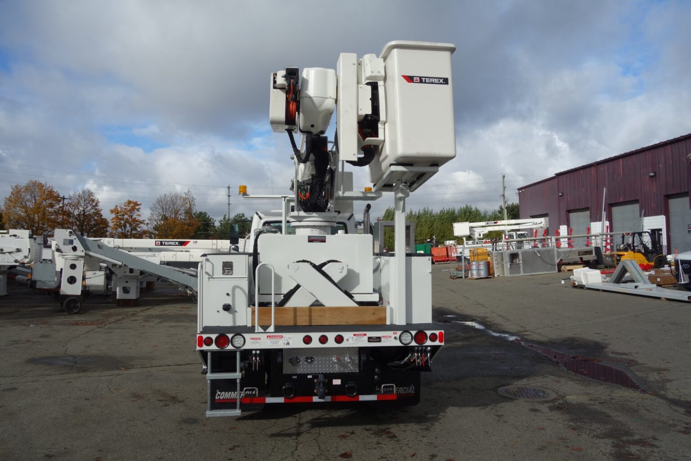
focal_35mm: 28
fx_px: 537
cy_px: 230
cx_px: 346
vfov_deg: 46.4
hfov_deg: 65.5
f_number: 5.6
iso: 125
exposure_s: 1/640
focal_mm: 10.4
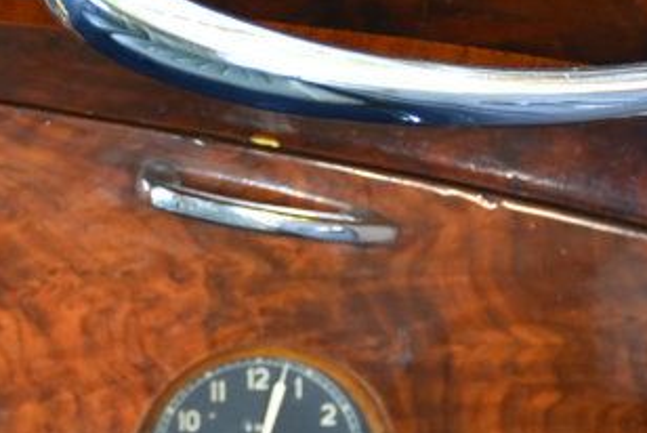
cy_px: 290
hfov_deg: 8.3
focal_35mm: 249
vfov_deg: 5.5
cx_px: 185
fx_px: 4479
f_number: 4.8
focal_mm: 50
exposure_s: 1/60
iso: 900
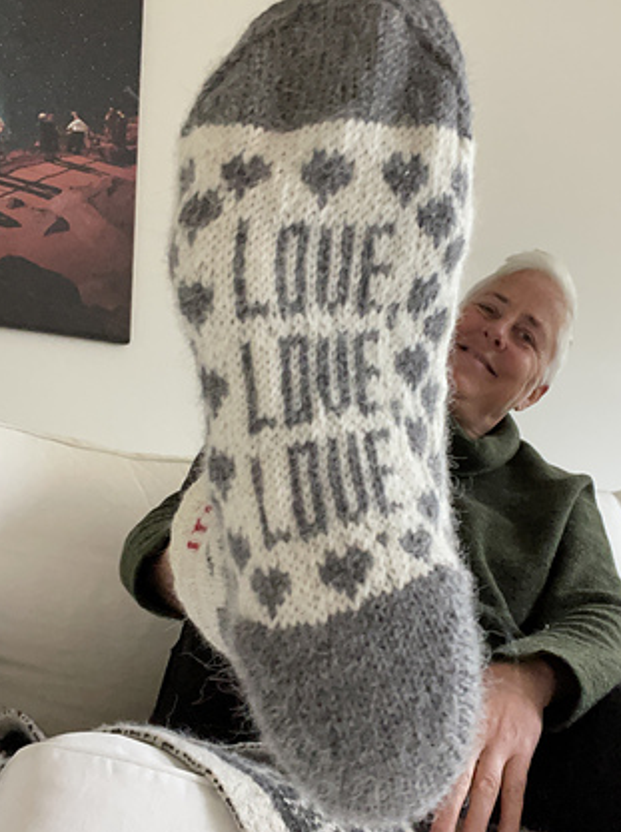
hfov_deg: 39.5
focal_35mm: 36
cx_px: 346
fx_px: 864
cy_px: 419
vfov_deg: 51.4
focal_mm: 2.71
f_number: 2.2
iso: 400
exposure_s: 1/44
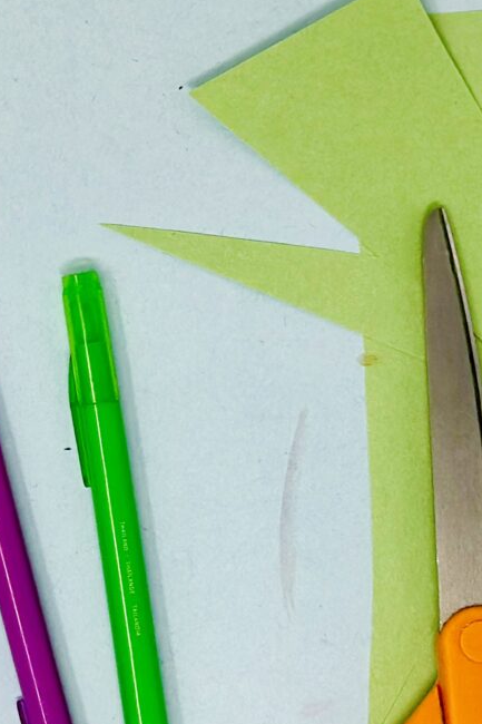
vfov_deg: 17.3
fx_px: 2371
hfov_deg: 11.3
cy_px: 491
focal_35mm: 118
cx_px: -176
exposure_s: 1/535
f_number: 1.78
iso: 80
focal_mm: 6.86
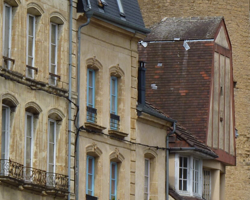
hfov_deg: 4.9
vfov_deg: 3.9
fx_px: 2908
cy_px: 9
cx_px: 159
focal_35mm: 393
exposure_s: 1/320
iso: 80
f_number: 5.6
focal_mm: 23
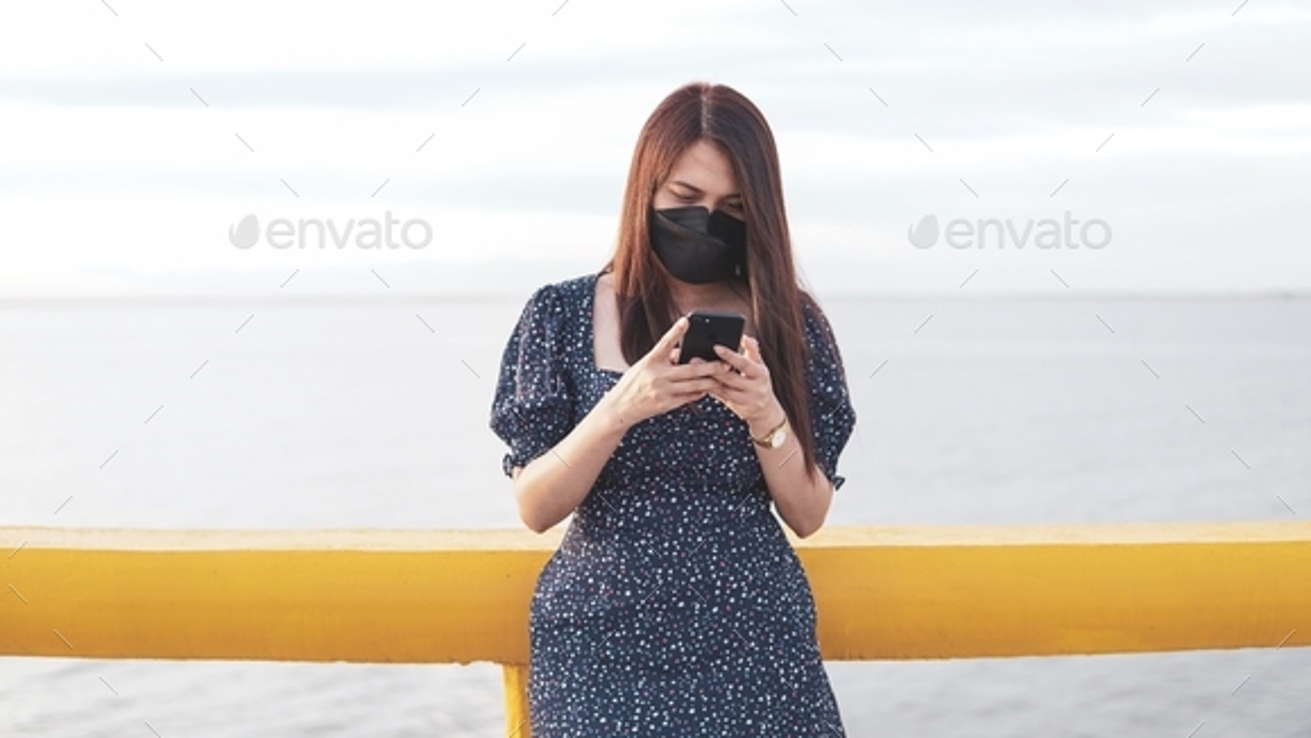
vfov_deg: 24.9
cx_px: 663
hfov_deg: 42.9
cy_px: 336
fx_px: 1669
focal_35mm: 48
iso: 200
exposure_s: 1/640
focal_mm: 30
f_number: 1.8
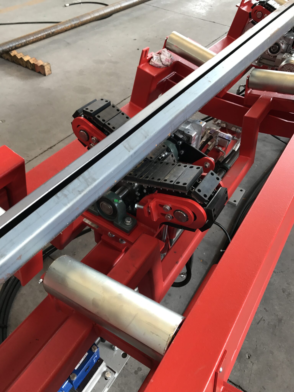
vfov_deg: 63.4
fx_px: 317
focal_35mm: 28
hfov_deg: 49.7
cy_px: 196
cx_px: 147
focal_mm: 3.99
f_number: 1.8
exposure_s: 1/50
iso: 25
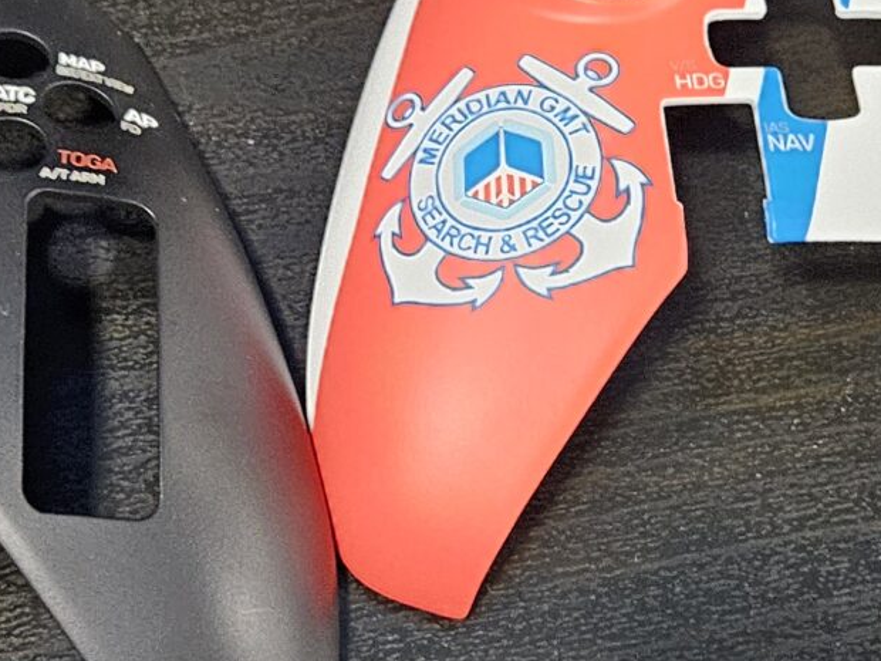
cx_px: 324
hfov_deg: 20.6
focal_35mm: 95
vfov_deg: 15.5
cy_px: 128
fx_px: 2418
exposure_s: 1/60
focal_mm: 5.4
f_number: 1.8
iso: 640
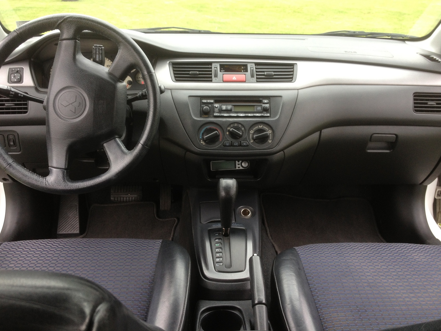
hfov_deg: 51.4
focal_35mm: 36
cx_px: 220
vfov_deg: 39.7
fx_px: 459
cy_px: 161
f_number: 2.4
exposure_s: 1/120
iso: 50
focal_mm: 4.28
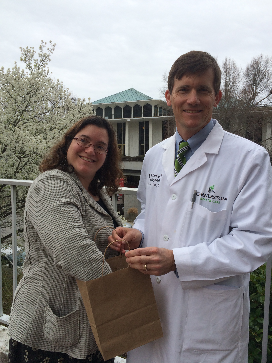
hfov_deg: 48.2
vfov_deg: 61.7
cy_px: 182
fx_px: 304
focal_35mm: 29
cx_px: 136
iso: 32
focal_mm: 4.15
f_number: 2.2
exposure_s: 1/507
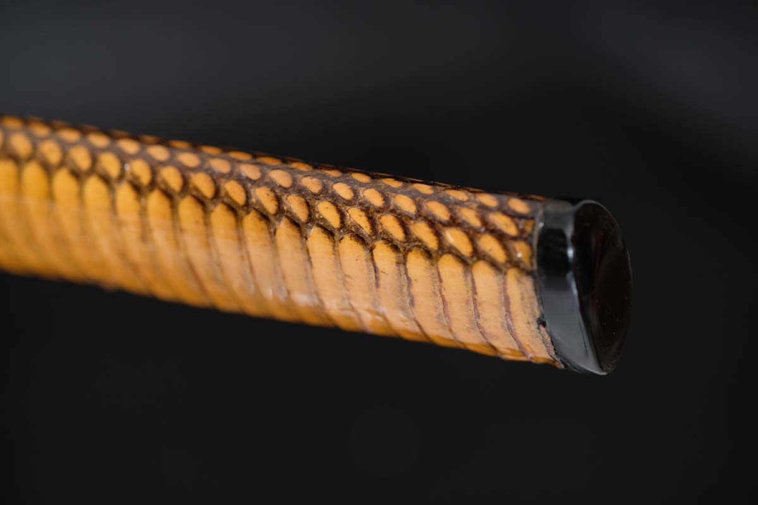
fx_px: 1895
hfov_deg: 22.6
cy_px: 252
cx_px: 379
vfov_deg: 15.2
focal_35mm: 90
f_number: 2.8
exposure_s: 1/8
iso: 320
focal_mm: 60
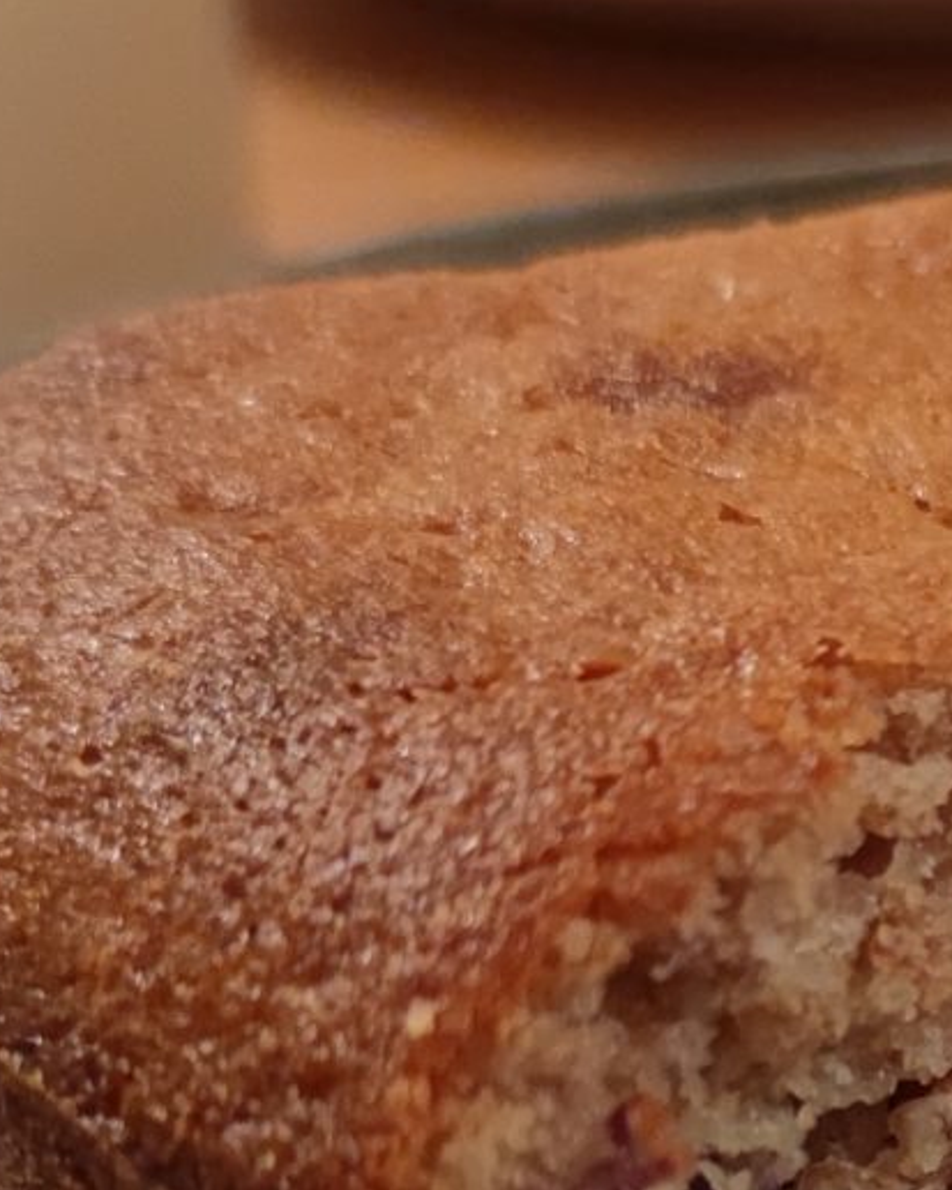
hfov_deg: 15.8
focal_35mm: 93
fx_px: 3274
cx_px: 1219
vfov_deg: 20.0
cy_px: 1195
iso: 1481
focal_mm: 6.72
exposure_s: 1/50
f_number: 1.69
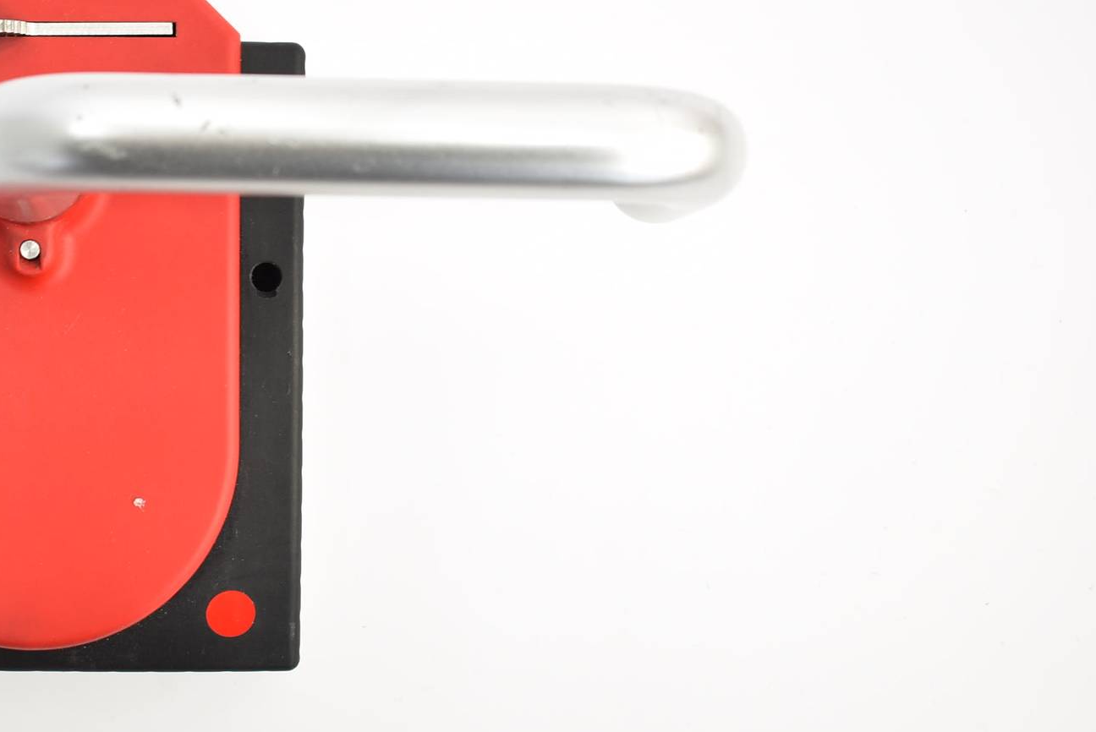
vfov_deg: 22.6
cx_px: 218
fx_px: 1828
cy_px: 312
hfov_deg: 32.5
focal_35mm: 60
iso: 100
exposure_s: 1/20
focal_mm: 24
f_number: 4
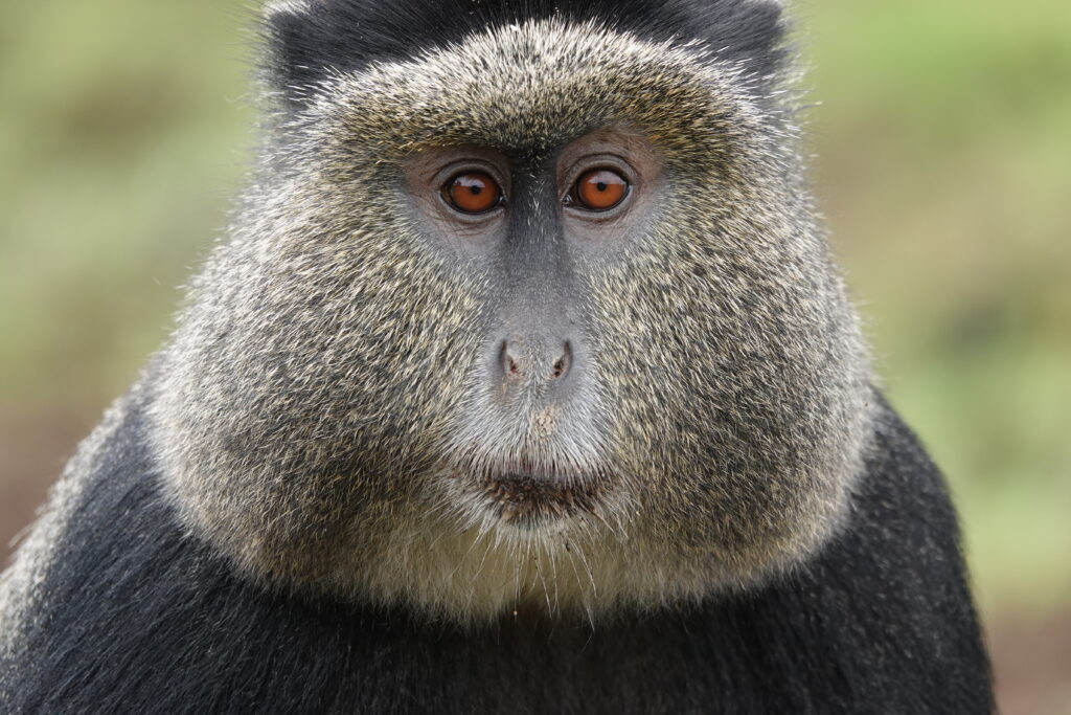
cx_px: 536
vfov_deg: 2.8
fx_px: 14430
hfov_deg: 4.3
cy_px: 358
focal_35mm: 485
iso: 250
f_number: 4
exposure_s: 1/250
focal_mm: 177.86
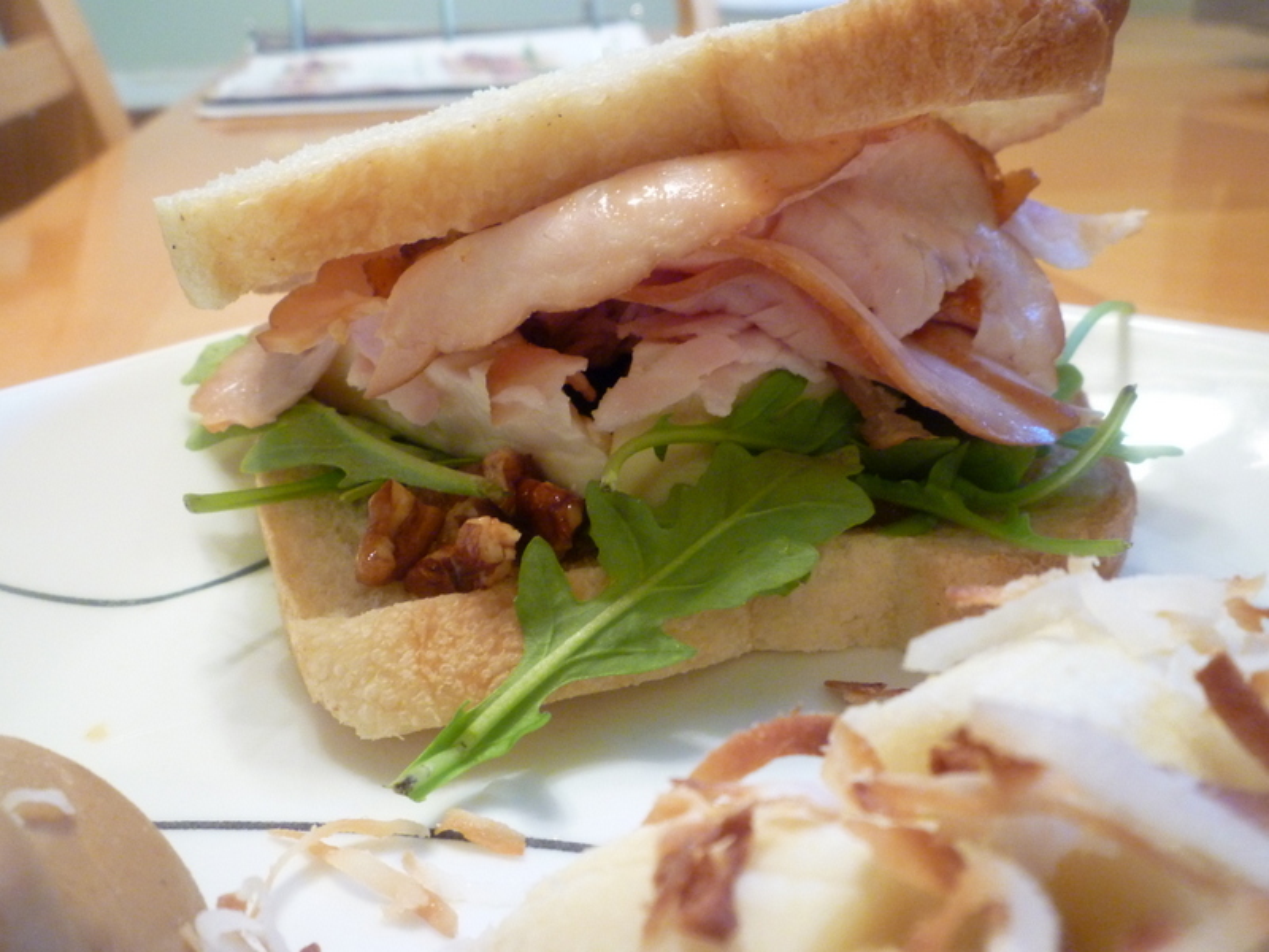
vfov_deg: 39.7
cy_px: 476
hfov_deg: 51.4
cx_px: 634
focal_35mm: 36
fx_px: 1320
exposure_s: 1/13
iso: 400
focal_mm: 6.3
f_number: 3.7
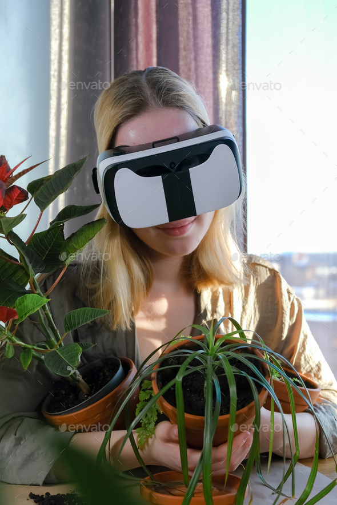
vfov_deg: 35.6
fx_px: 786
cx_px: 168
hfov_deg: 24.2
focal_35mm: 56
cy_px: 252
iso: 160
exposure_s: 1/160
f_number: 3.6
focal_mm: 37.4
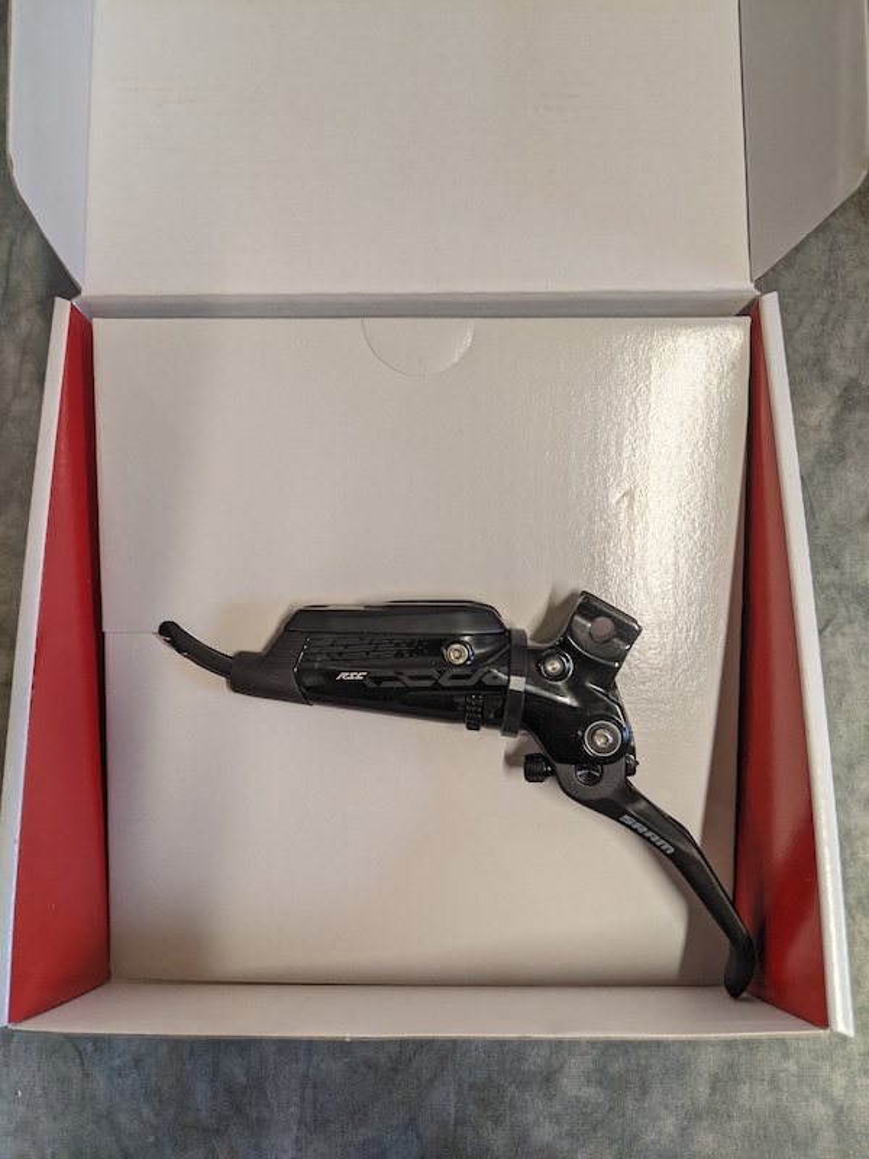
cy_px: 580
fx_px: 904
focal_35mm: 27
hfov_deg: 51.4
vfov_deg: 65.3
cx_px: 434
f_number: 1.8
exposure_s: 1/82.4
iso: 153
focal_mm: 4.44
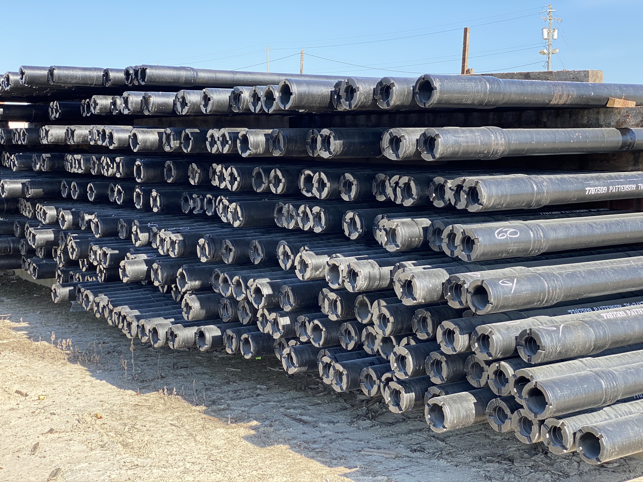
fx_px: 966
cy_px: 241
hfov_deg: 36.8
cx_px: 322
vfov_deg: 28.0
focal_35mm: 52
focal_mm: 6
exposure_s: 1/345
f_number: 2
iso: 20
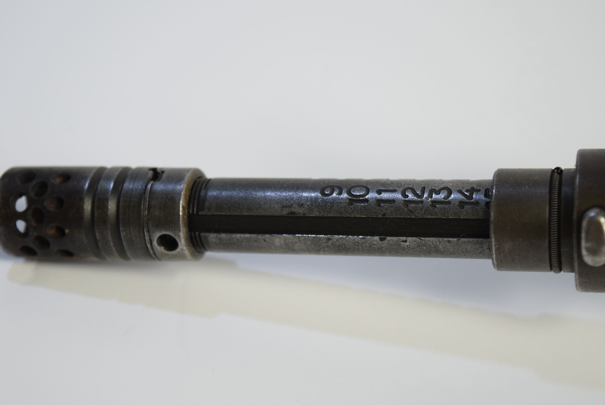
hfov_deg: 24.6
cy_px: 202
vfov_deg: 16.6
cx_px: 302
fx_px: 1387
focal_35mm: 82
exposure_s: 1/125
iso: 1250
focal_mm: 55
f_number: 5.6
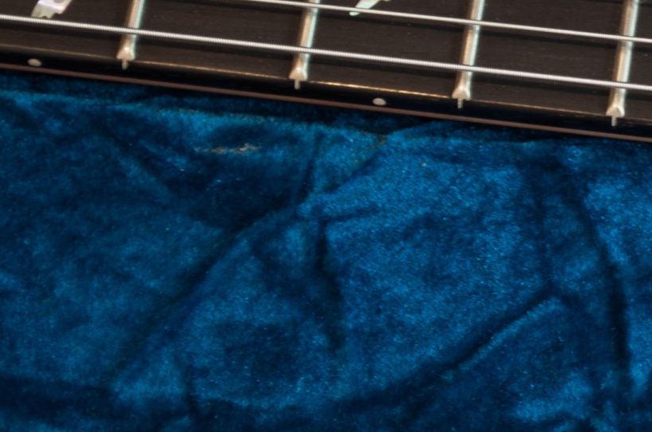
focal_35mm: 259
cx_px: 842
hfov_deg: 7.9
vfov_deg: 5.3
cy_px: 92
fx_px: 4676
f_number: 5.6
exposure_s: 1/2.5
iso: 100
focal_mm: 55
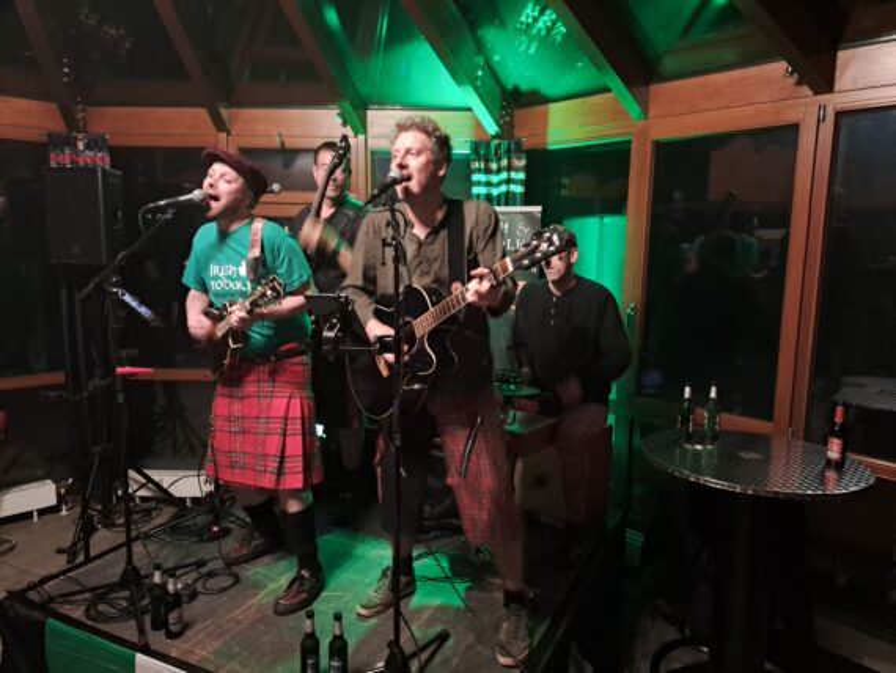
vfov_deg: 54.9
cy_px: 336
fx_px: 647
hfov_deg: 69.4
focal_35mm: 25
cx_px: 448
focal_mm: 4.65
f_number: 1.8
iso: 1000
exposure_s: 1/10
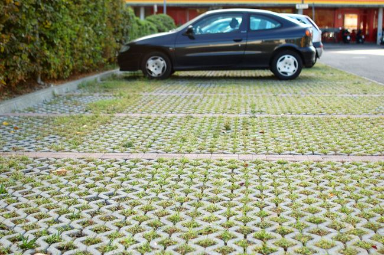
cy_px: 128
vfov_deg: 25.7
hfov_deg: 37.9
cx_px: 192
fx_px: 559
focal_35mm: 52
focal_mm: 35
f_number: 2.8
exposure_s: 1/750
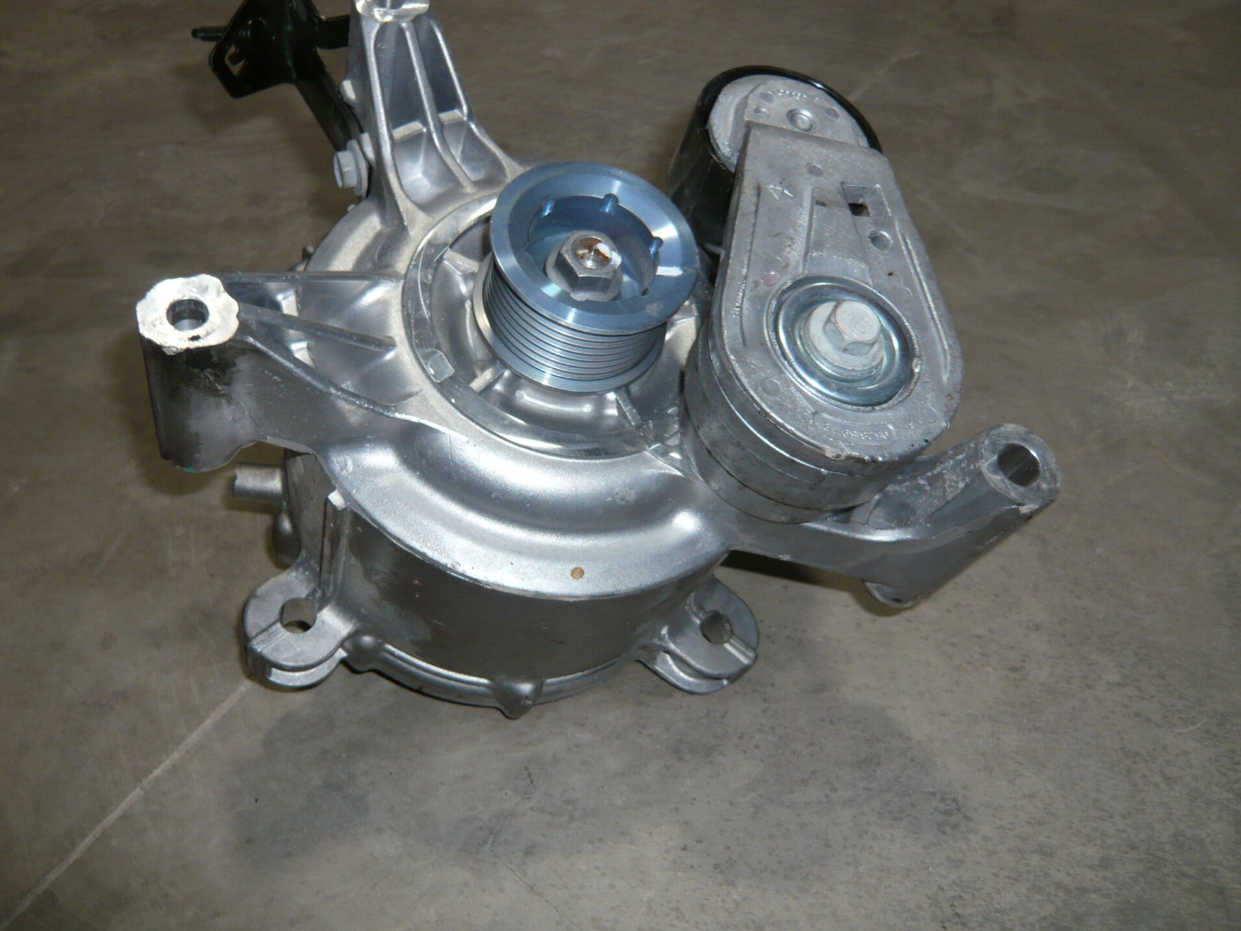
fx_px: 1076
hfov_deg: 59.9
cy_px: 456
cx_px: 603
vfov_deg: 46.8
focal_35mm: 30
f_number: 2.8
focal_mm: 4.6
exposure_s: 1/30
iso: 100
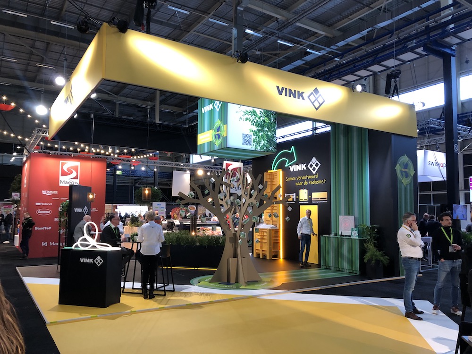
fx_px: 382
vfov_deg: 49.7
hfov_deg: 63.4
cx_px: 236
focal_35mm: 28
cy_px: 177
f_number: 1.8
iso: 40
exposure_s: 1/23
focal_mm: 3.99
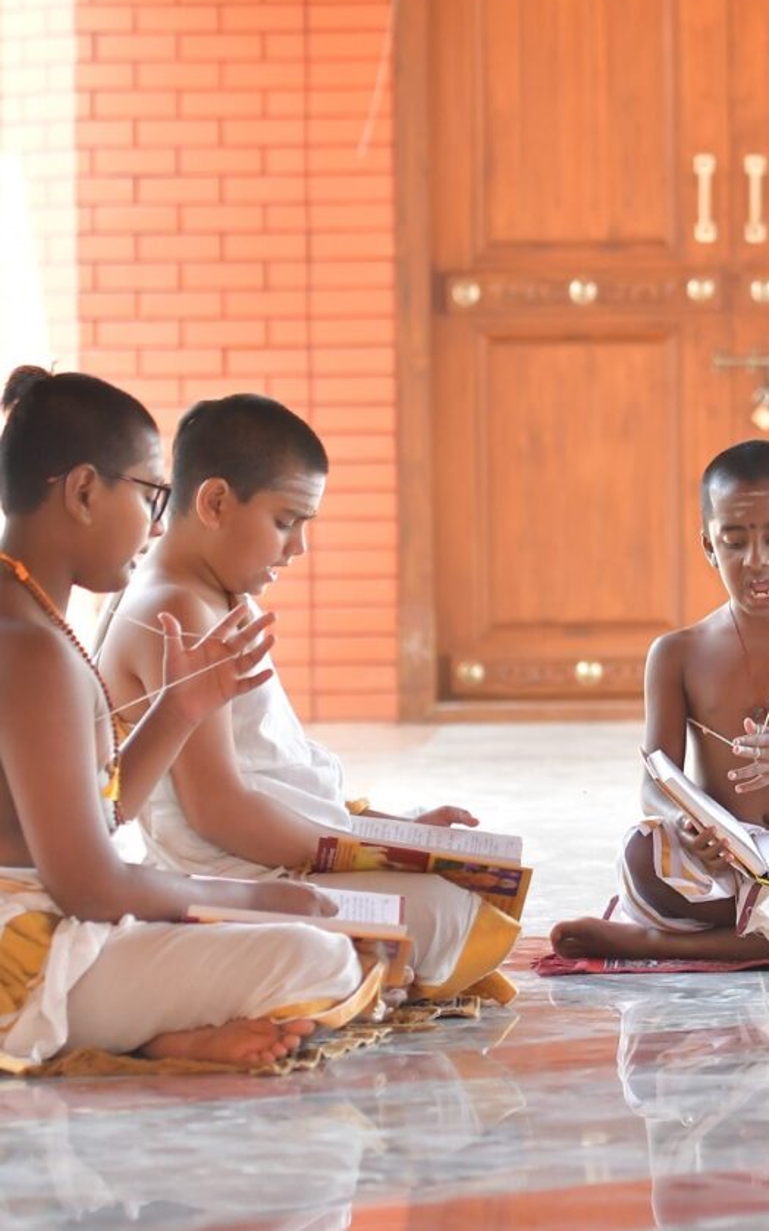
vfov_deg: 10.5
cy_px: 465
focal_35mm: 200
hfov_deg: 6.5
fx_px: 6710
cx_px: 728
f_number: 2.8
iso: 1600
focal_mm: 70
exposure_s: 1/800
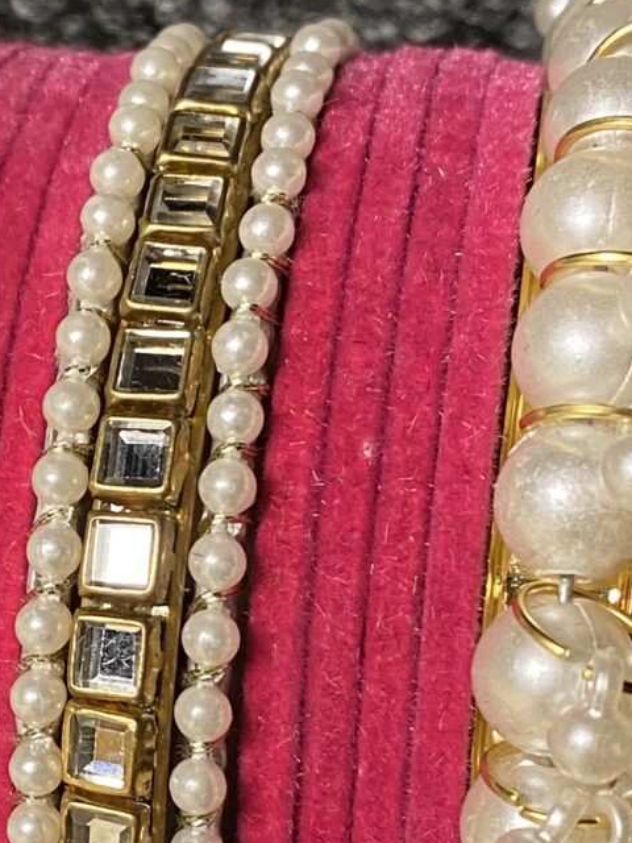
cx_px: -37
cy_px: 659
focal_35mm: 104
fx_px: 2532
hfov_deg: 14.0
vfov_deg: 18.7
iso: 160
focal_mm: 4.25
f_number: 1.8
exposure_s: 1/60
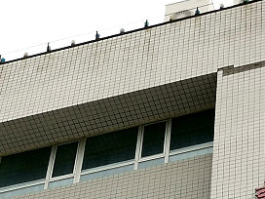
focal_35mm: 150
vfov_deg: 9.1
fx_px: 1148
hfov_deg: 13.1
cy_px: 432
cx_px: 219
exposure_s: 1/2967
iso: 50
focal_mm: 5.58
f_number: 1.8
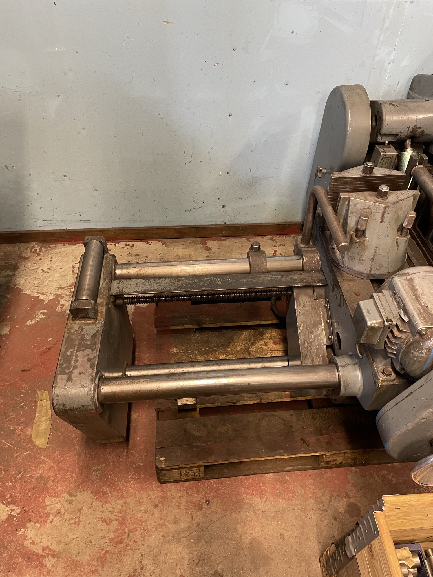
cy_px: 288
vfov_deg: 67.3
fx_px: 434
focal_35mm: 26
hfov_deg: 53.1
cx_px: 216
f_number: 1.6
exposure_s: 1/50
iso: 250
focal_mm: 4.2
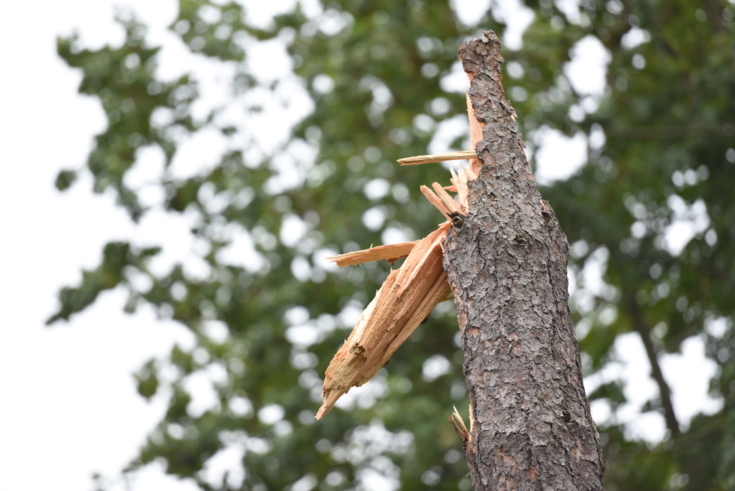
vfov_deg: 6.9
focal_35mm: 200
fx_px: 4085
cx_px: 368
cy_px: 246
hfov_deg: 10.3
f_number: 2.8
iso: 800
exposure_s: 1/320
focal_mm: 200
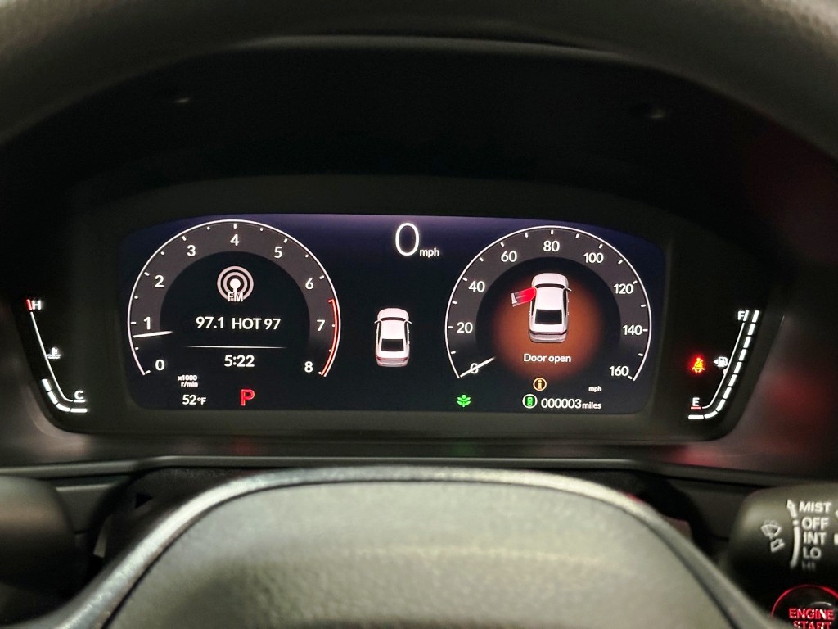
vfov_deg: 30.3
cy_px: 314
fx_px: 1162
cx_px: 419
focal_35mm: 48
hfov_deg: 39.7
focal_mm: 6.86
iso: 640
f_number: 1.78
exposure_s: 1/24
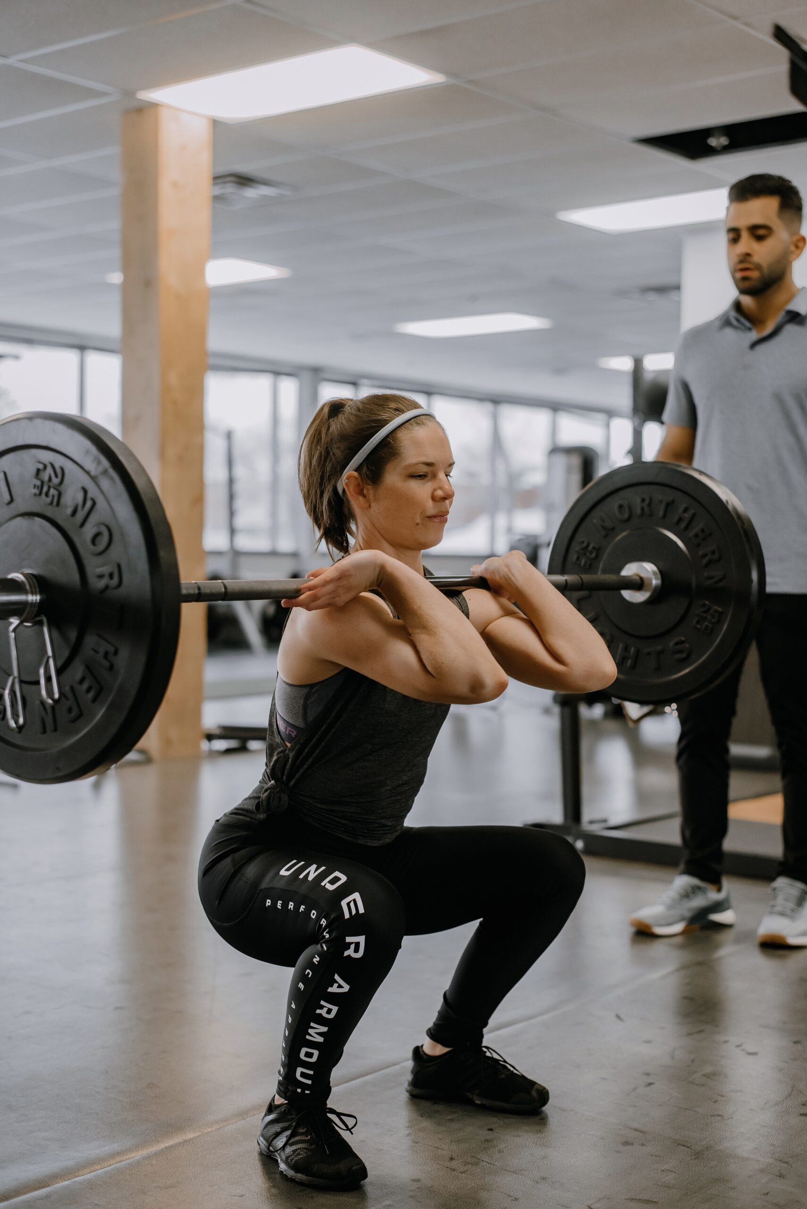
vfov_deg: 39.6
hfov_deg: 27.0
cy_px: 604
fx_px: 1680
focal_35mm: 50
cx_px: 404
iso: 1000
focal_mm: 50
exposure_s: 1/320
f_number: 2.2
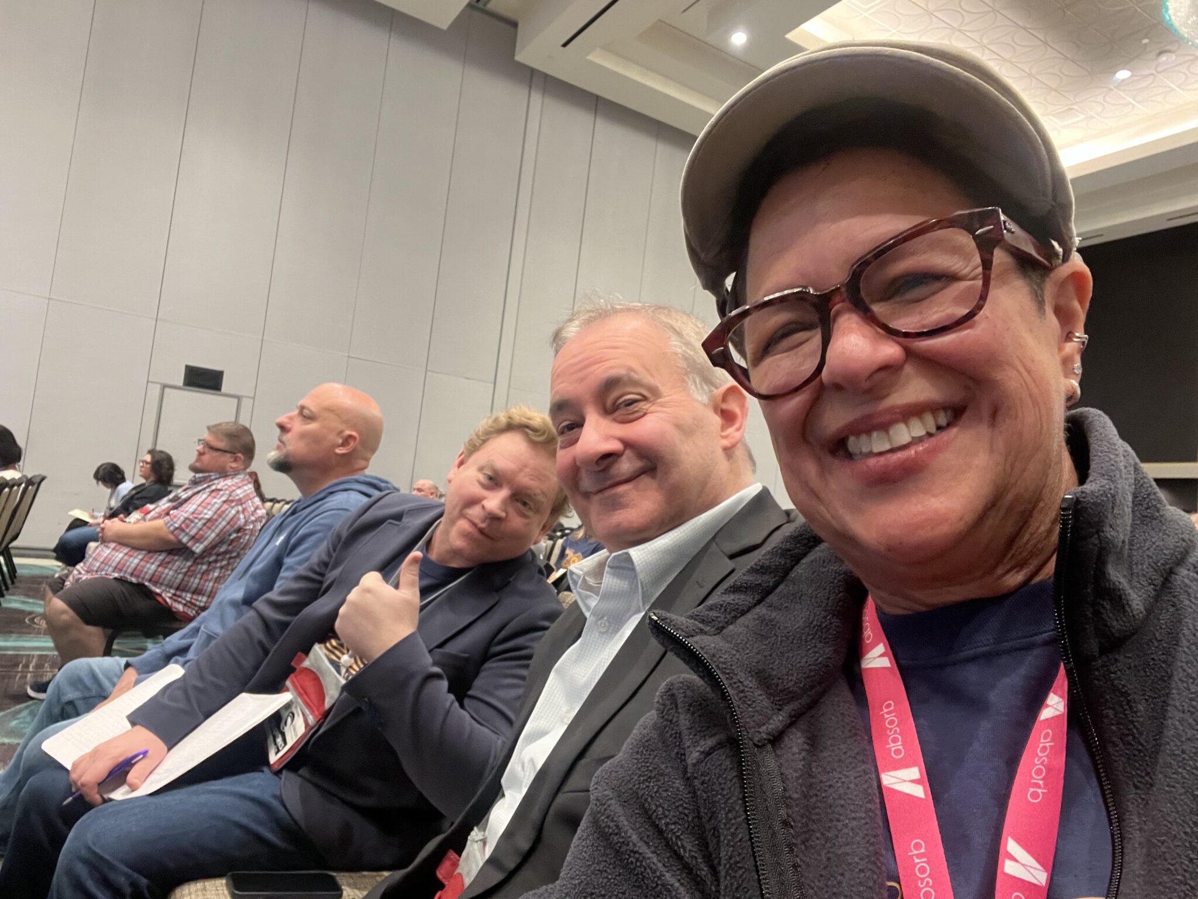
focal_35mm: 23
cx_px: 599
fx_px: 796
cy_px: 450
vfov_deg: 58.9
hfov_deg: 73.9
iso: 320
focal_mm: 2.71
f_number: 2.2
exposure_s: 1/30
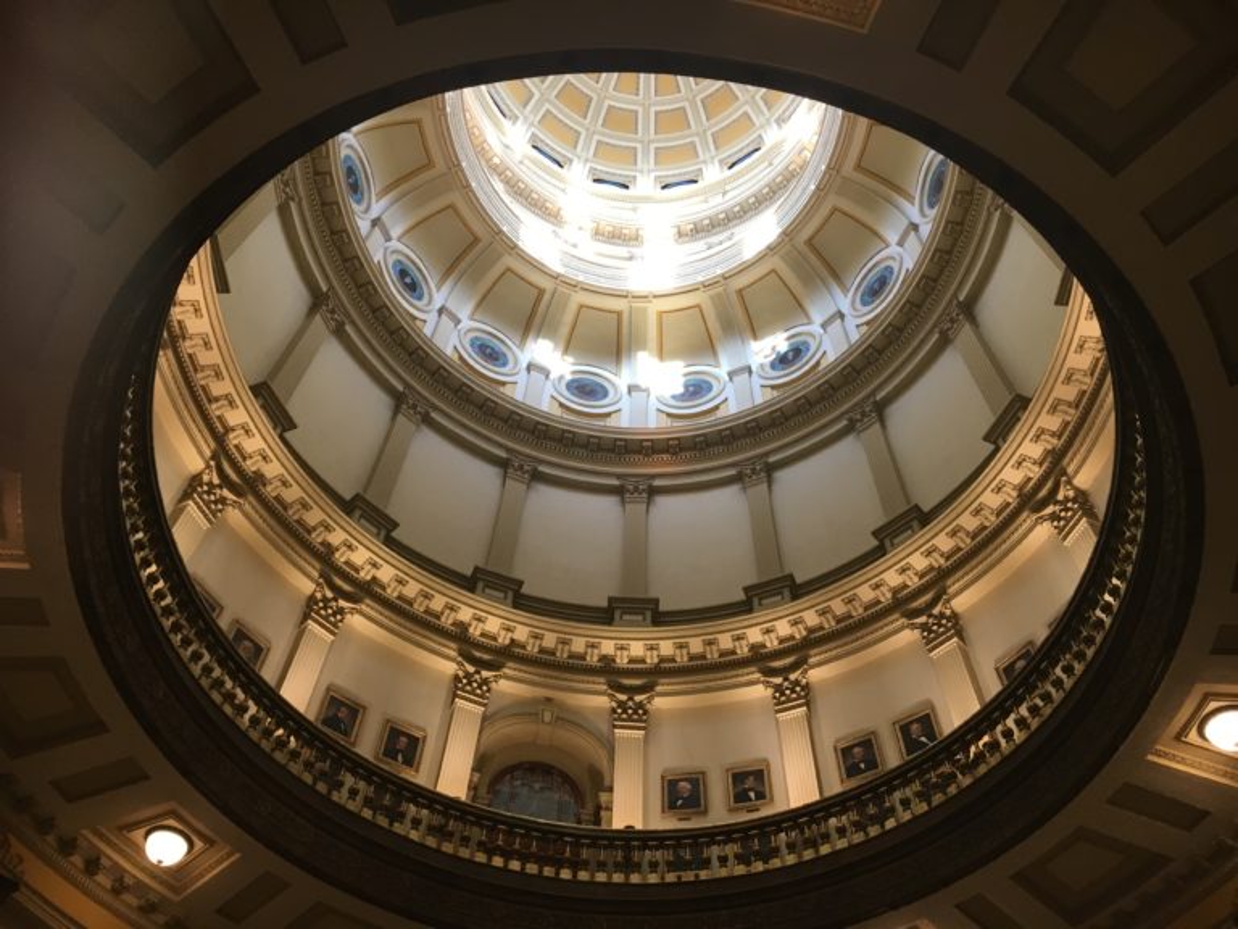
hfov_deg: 61.7
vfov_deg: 48.2
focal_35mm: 29
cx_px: 619
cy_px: 464
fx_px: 1037
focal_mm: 4.15
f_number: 2.2
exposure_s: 1/30
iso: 40
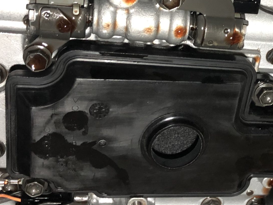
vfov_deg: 22.2
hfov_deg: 28.7
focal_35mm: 66
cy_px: 79
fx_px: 521
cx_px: 220
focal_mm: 3.99
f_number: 1.8
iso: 100
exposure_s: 1/4
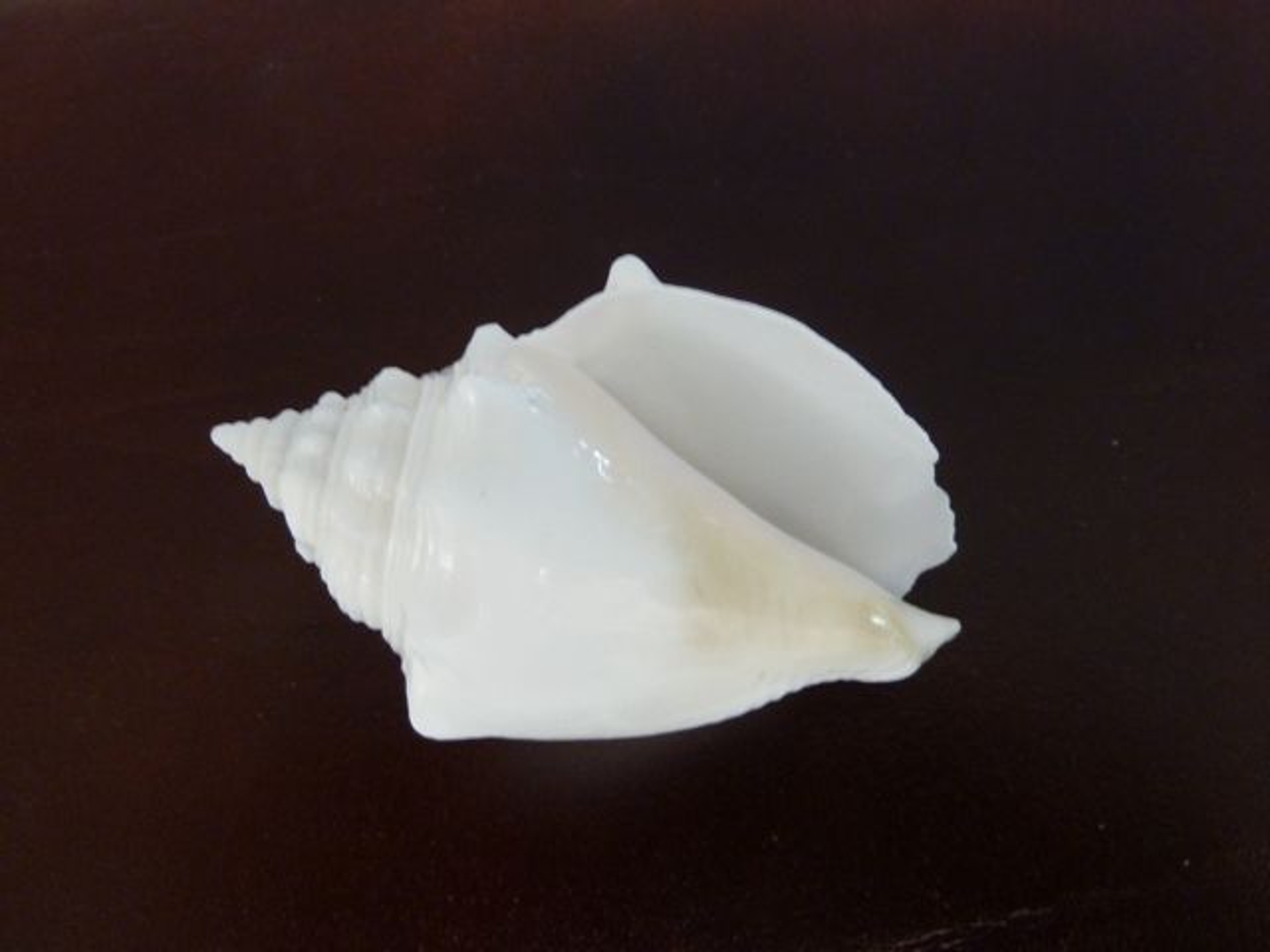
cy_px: 476
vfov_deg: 54.9
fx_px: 917
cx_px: 635
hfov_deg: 69.4
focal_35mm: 25
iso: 400
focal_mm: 4.1
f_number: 3.3
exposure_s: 1/15
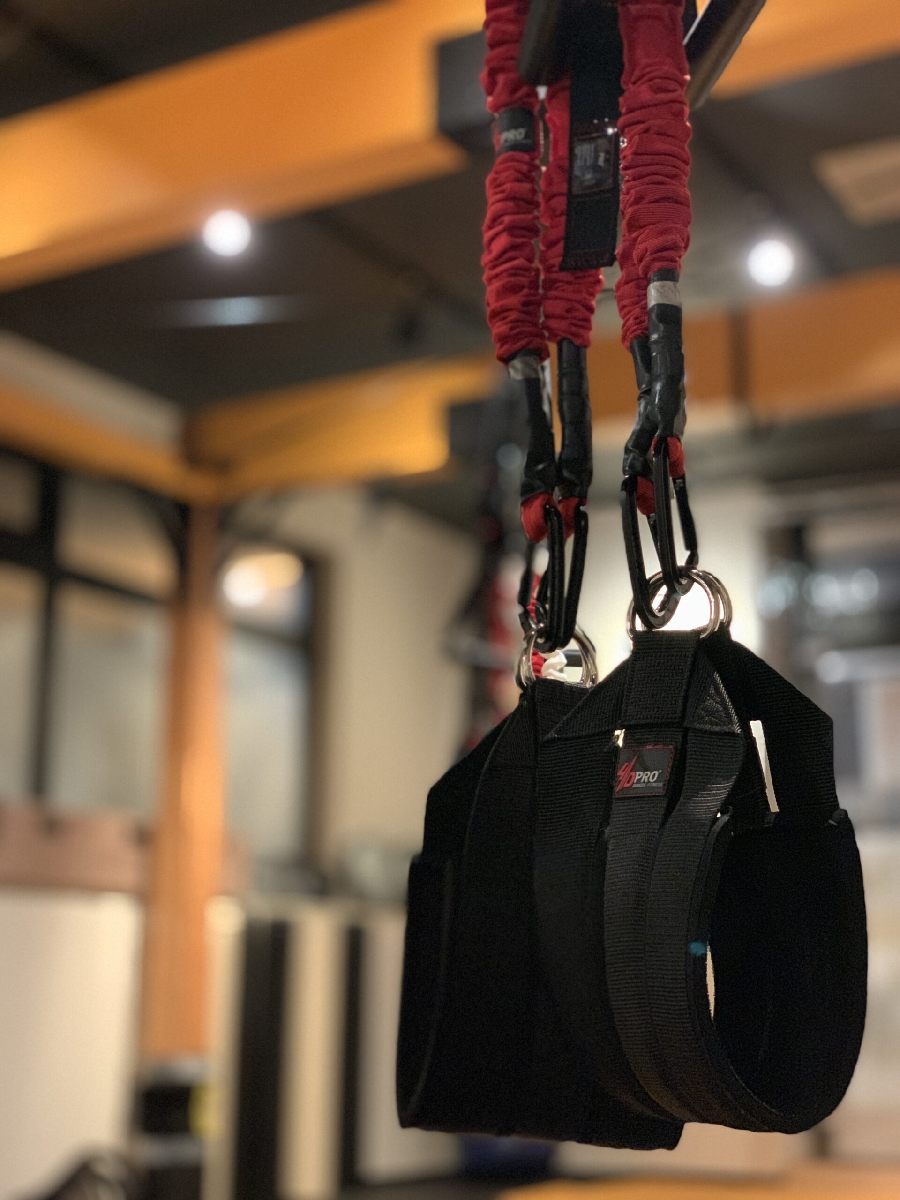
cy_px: 600
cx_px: 450
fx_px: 1803
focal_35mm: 52
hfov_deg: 28.0
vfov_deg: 36.8
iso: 640
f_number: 2.4
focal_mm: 6
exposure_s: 1/25
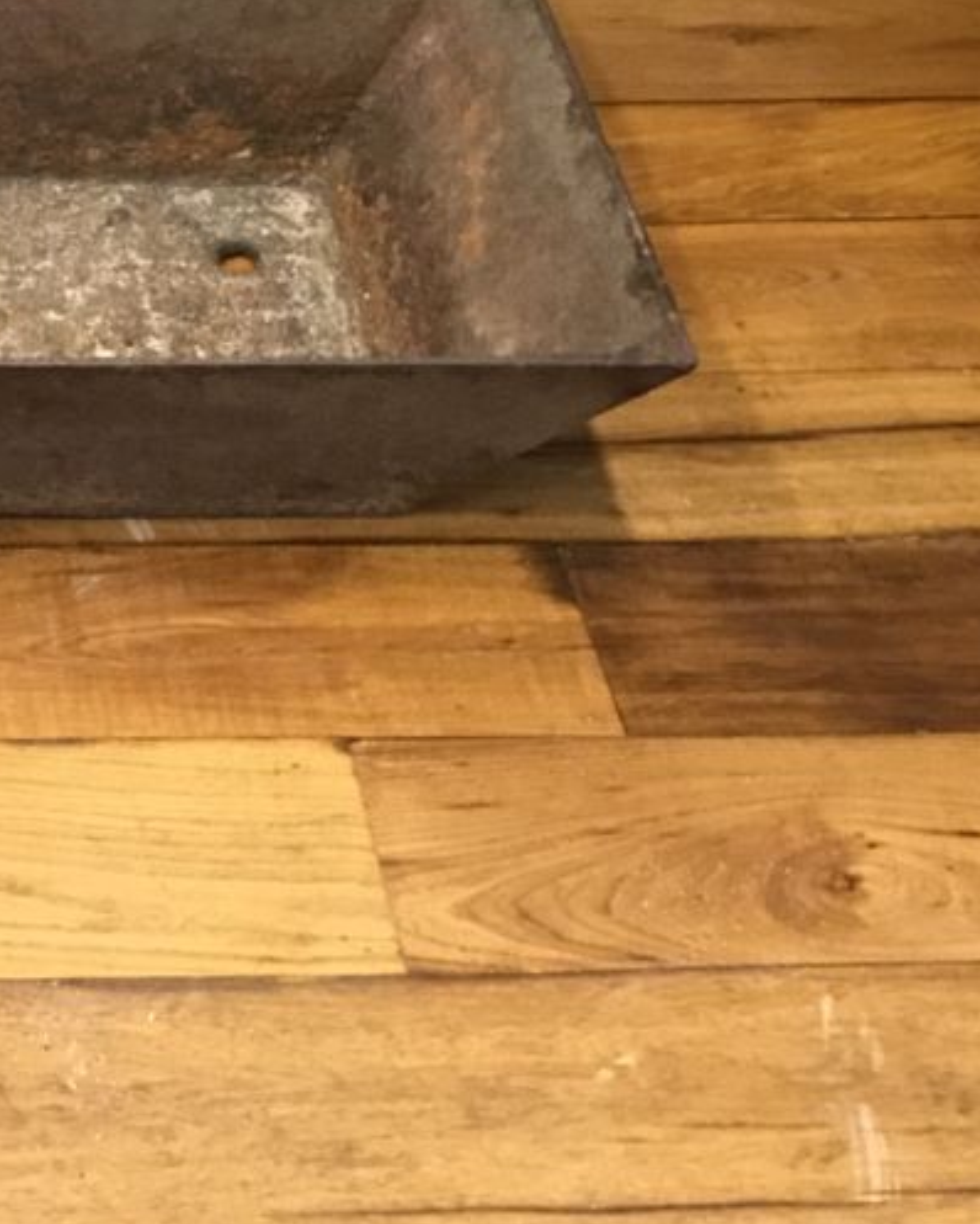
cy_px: 150
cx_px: -318
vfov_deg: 25.3
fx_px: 2645
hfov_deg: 19.3
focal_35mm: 73
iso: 160
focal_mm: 3.3
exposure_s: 1/33
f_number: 2.4
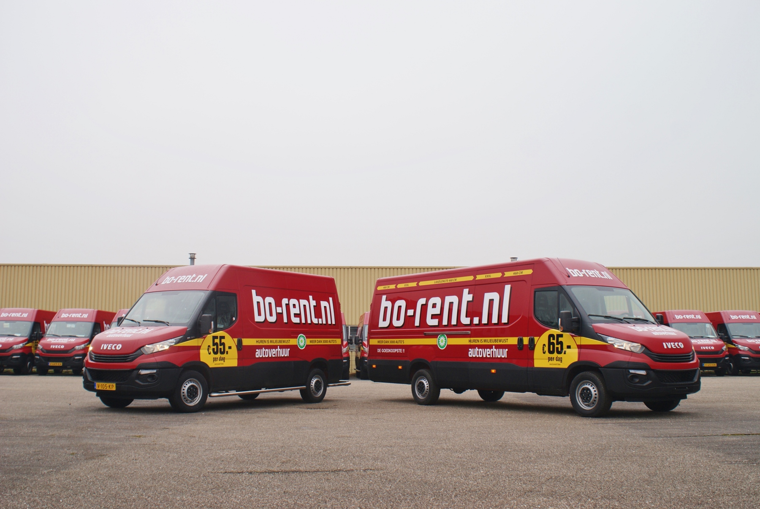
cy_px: 254
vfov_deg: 37.0
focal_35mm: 36
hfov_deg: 53.1
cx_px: 380
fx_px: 761
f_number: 5.6
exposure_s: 1/50
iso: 100
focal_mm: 24
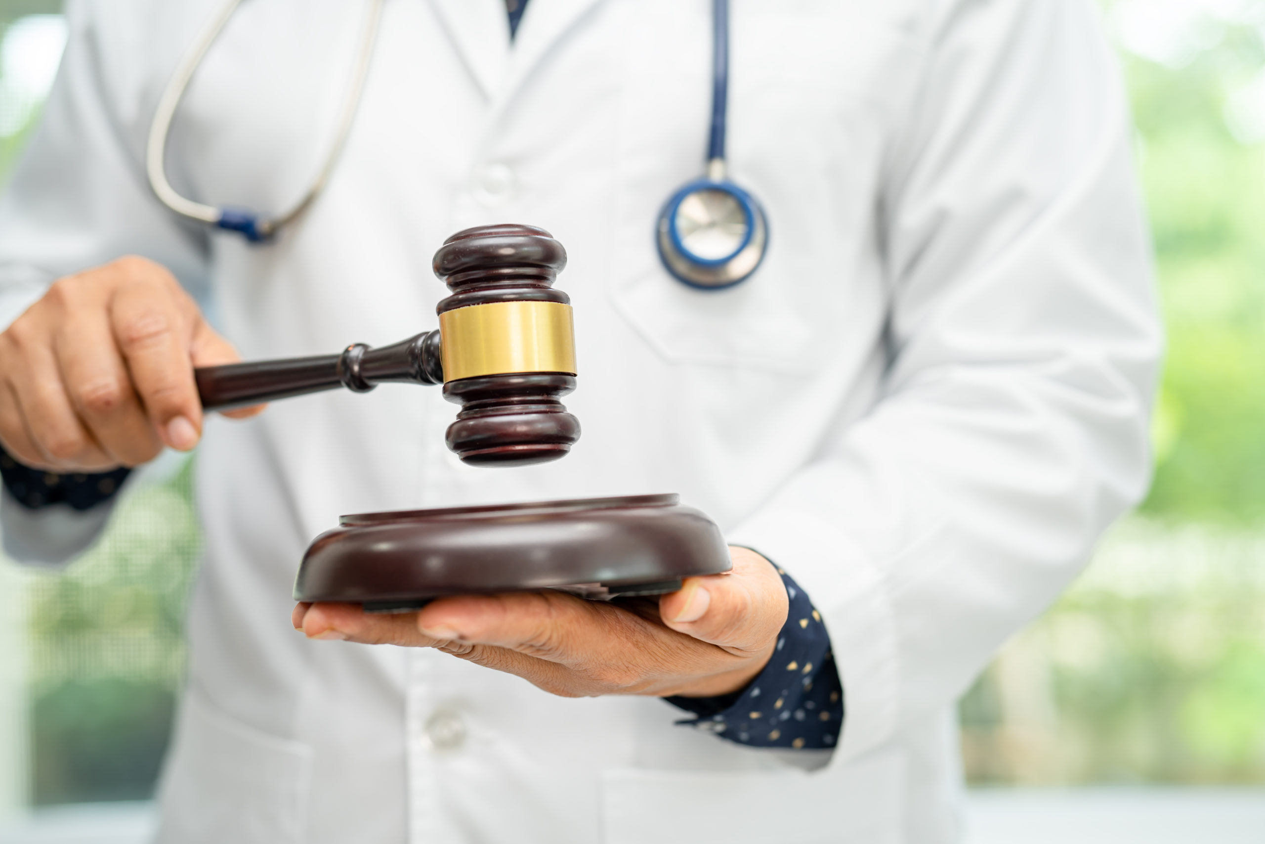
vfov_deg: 27.0
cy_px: 422
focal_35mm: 50
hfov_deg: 39.6
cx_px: 632
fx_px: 1757
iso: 100
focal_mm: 50
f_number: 2.2
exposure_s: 1/60
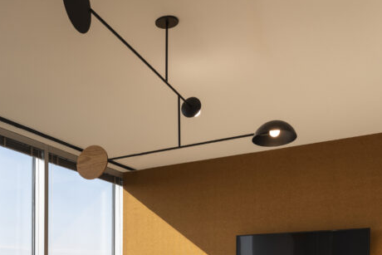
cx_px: 87
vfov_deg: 25.5
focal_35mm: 49
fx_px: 520
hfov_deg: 39.1
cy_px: 282
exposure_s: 1/40
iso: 320
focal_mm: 22
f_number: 11
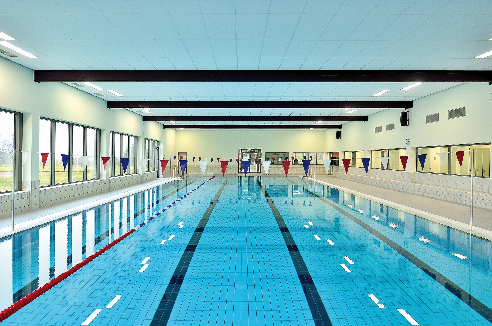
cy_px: 163
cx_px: 246
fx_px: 286
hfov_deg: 81.3
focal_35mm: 21
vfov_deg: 59.3
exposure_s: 1/50
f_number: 8
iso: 100
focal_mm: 14
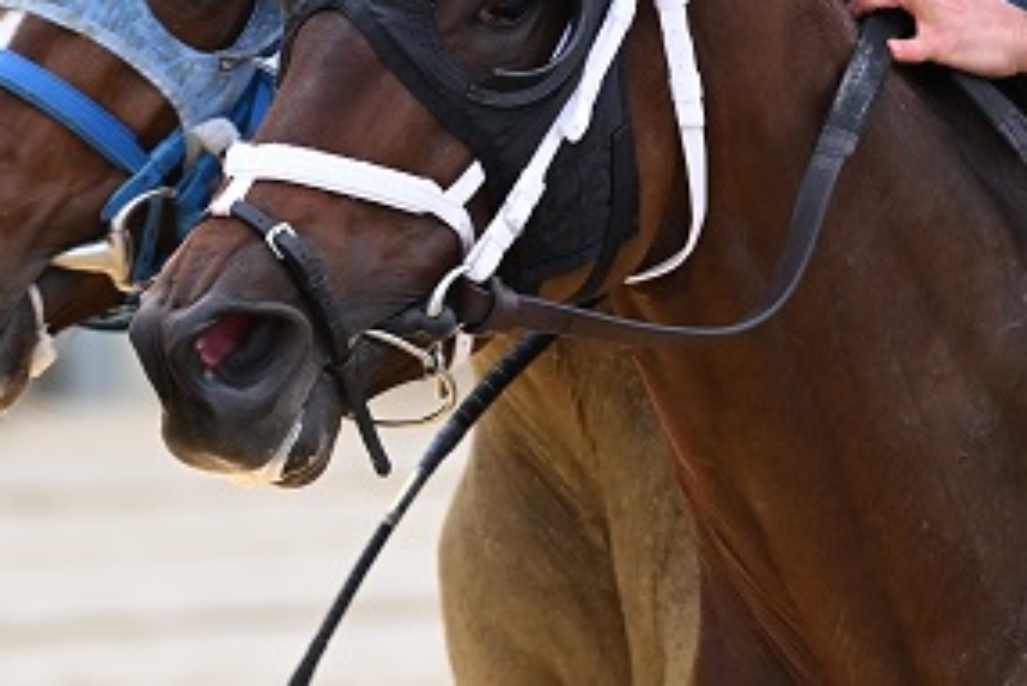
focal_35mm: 839
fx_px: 23946
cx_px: 901
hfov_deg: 2.5
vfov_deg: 1.6
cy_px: 336
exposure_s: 1/1250
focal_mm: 300
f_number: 5.6
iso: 2000
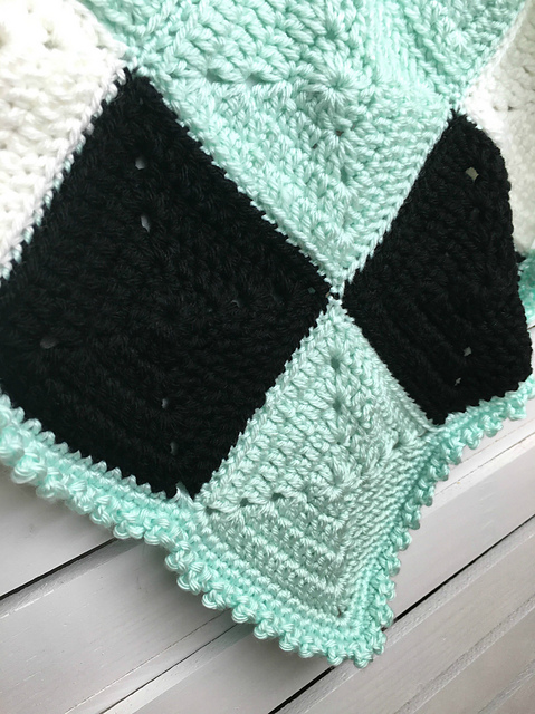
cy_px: 357
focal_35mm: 29
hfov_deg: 48.2
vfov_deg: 61.7
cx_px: 268
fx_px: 598
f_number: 2.2
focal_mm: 4.15
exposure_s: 1/30
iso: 40
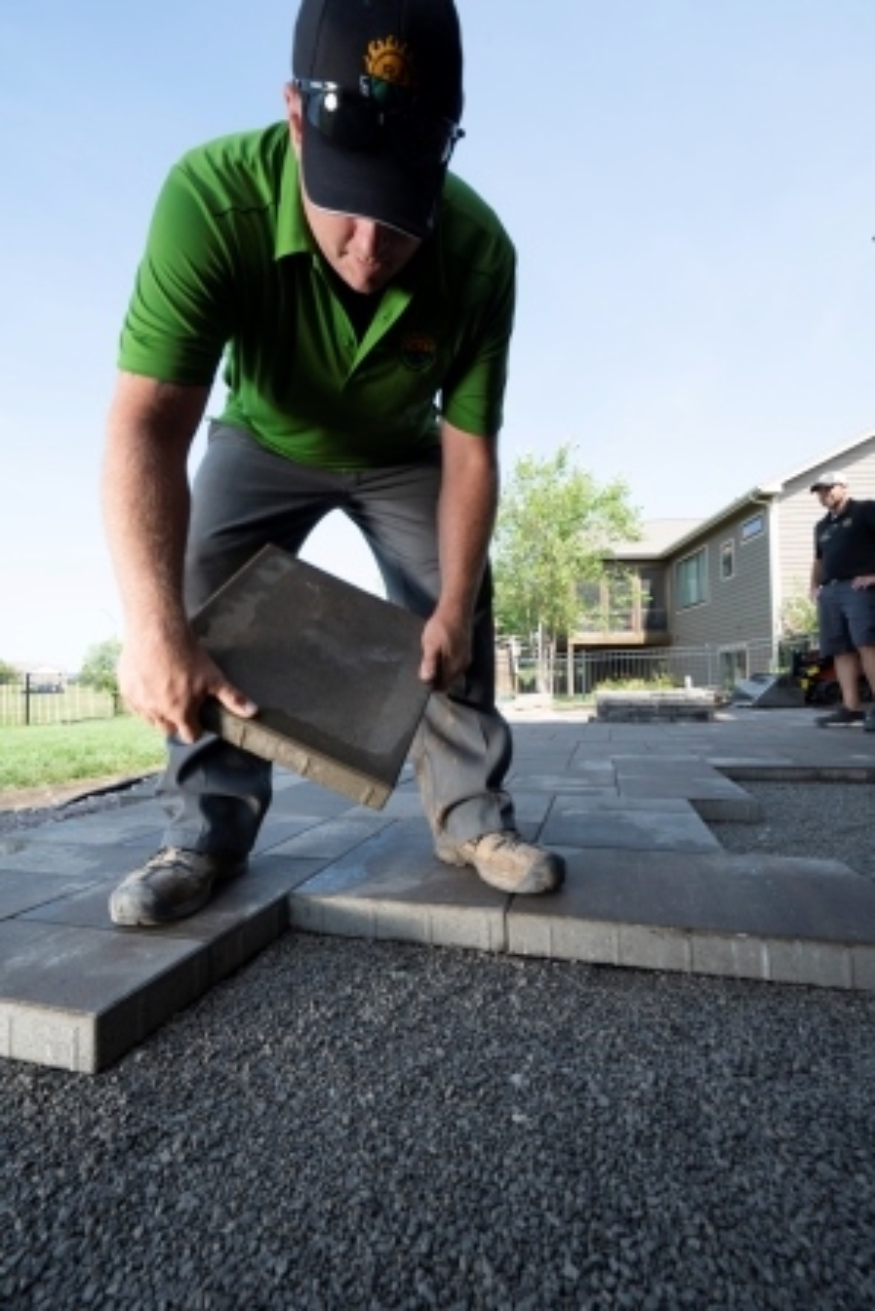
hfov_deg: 77.4
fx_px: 546
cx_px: 438
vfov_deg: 100.4
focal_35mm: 15
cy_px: 656
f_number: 14
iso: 400
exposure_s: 1/100
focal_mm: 15
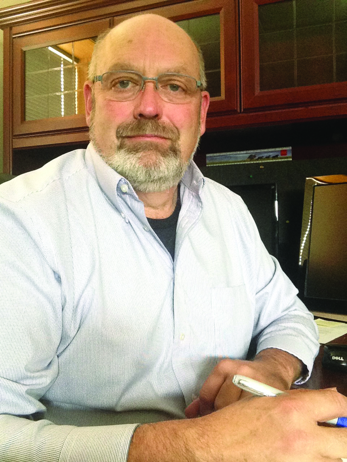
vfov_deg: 52.6
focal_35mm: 35
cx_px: 174
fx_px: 468
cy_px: 231
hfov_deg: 40.7
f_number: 2.4
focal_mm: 2.18
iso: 250
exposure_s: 1/17
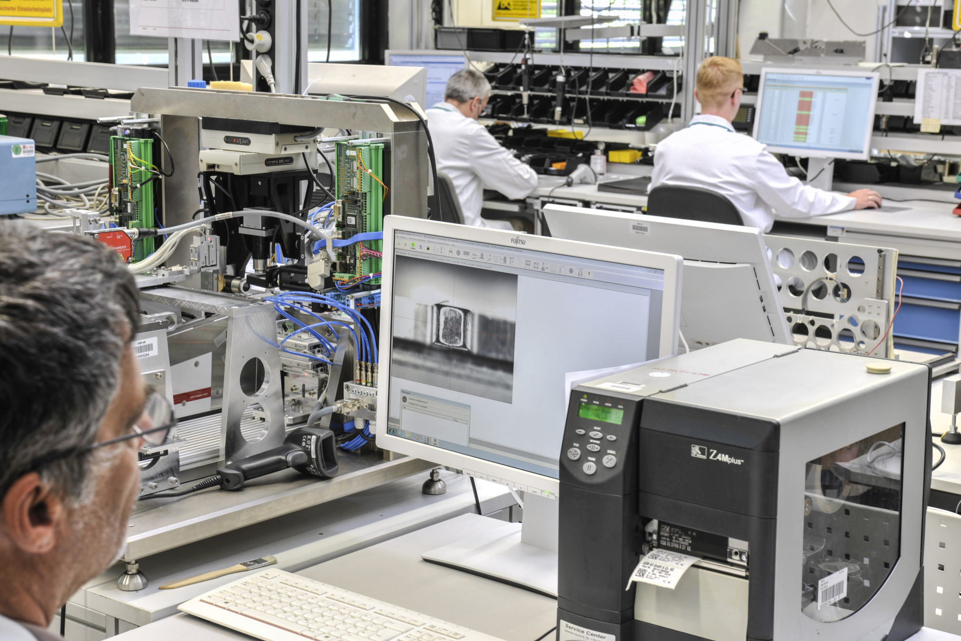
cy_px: 318
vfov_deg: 21.6
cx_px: 480
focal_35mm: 63
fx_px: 1682
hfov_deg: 31.9
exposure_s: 1/1.67
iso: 50
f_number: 11
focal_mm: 62
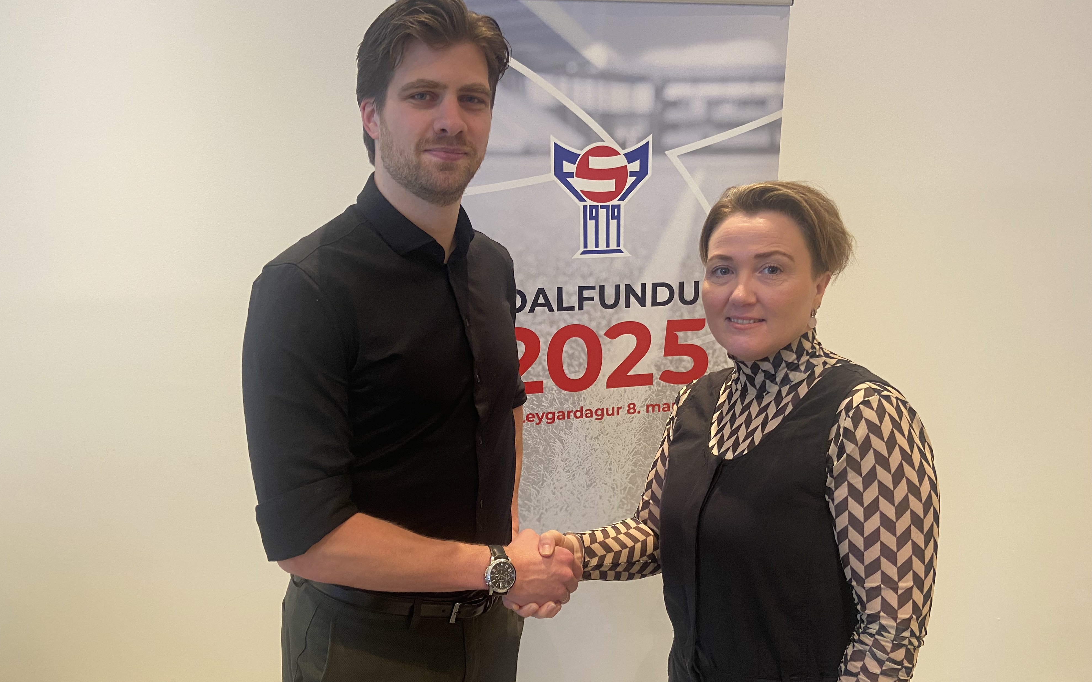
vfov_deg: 44.4
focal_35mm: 28
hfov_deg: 66.5
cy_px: 389
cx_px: 538
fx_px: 833
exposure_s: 1/50
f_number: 1.8
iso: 160
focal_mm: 4.25
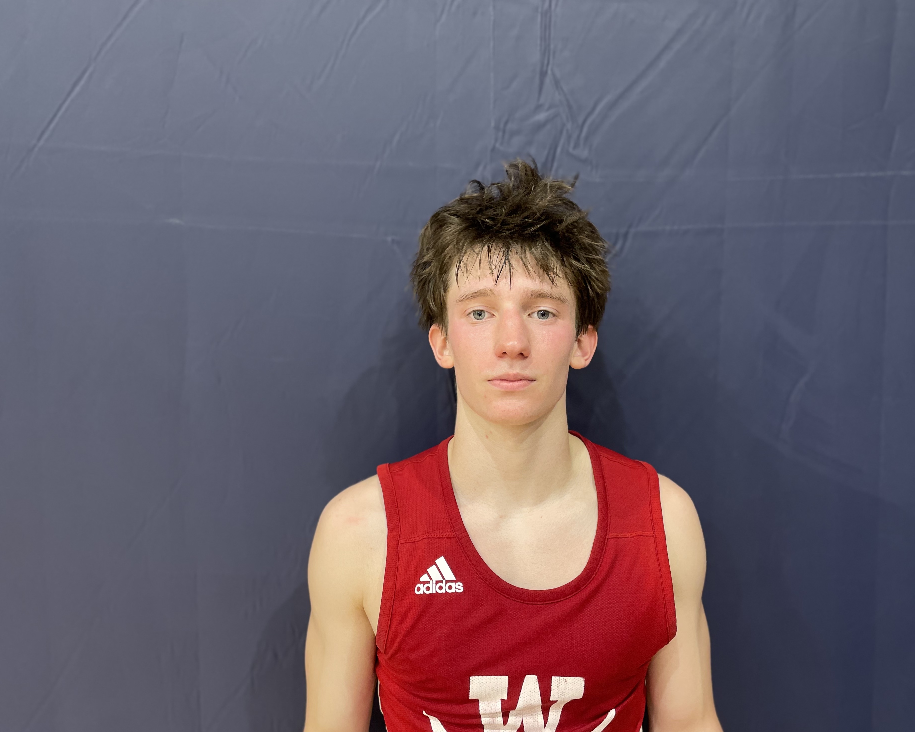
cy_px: 368
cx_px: 487
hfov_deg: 62.2
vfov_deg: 51.5
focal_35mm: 28
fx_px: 758
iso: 125
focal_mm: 4.2
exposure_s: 1/60
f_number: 1.6
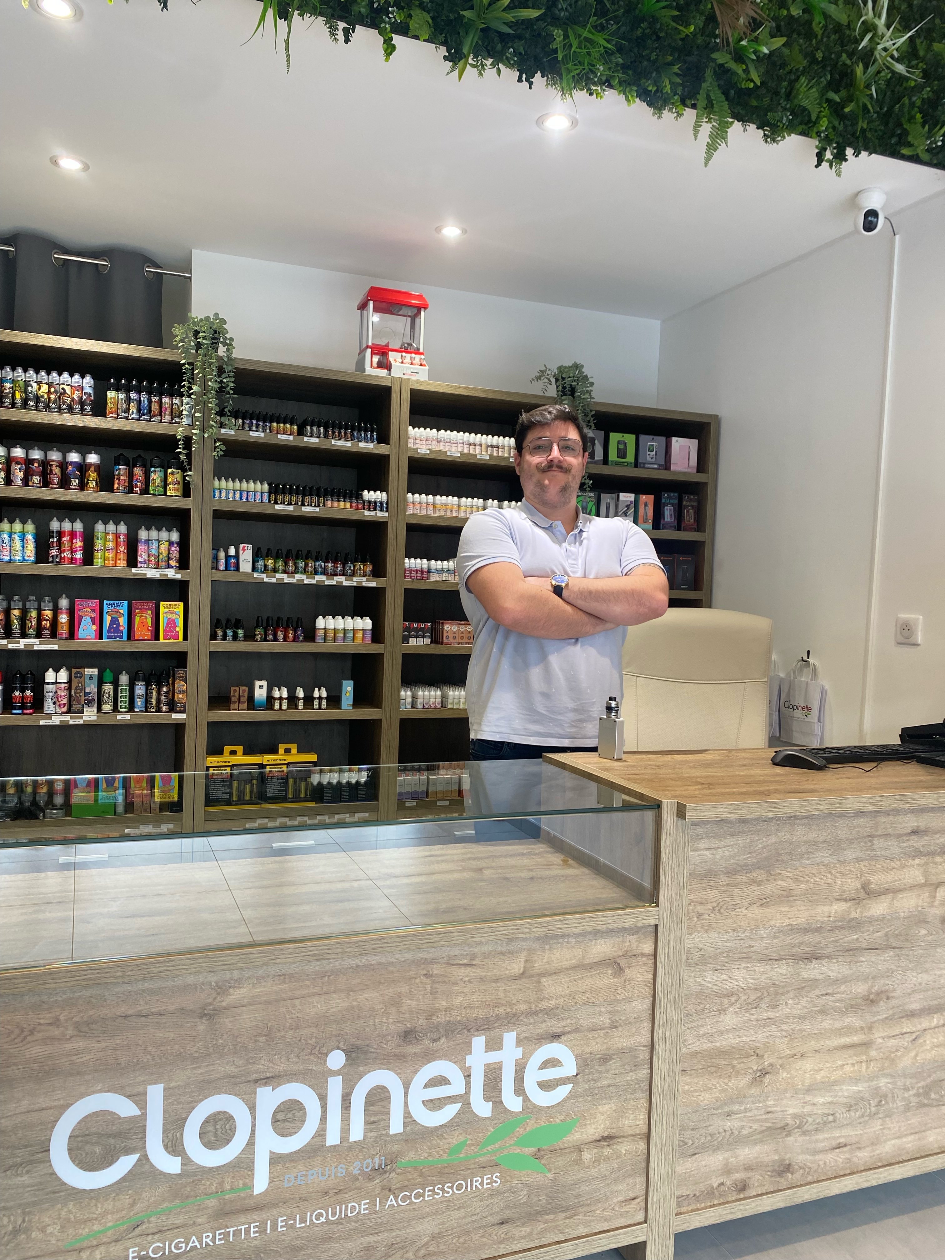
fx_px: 946
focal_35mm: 26
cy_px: 630
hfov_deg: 53.1
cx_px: 472
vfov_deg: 67.3
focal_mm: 4.25
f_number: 1.8
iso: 80
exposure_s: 1/50
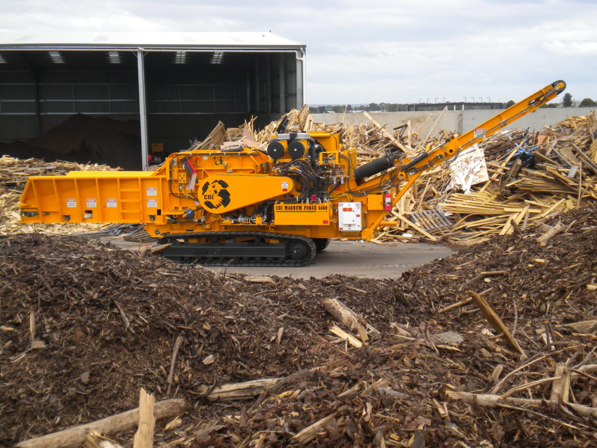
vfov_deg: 28.0
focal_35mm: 52
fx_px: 897
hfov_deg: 36.8
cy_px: 224
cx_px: 298
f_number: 5.6
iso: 80
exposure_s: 1/318
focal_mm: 9.3
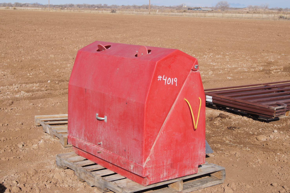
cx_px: 145
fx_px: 483
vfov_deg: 22.6
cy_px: 96
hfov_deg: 33.4
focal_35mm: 60
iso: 100
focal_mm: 40
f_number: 8
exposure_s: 1/400
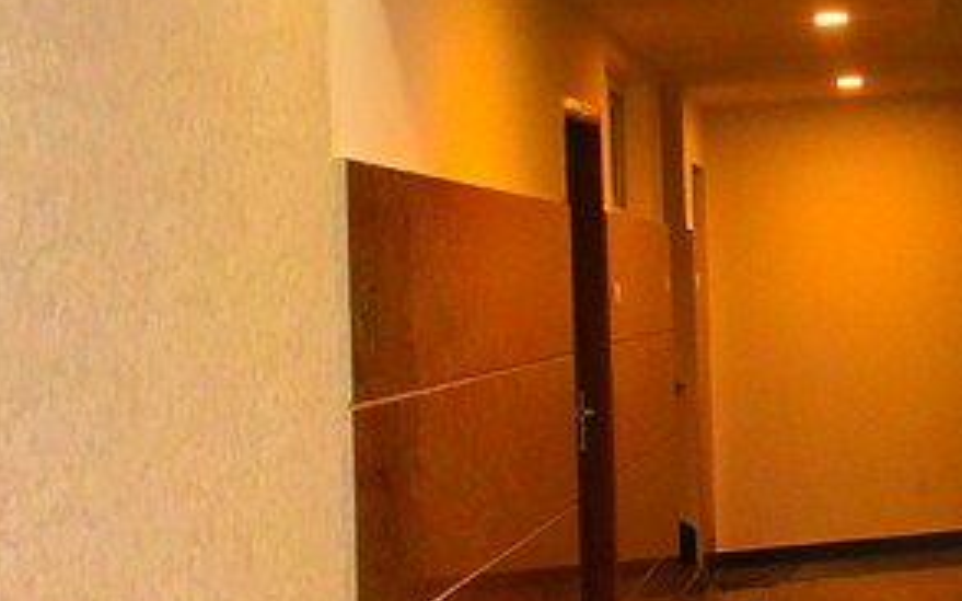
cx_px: 1720
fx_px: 2045
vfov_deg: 16.6
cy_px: 138
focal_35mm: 78
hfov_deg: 19.7
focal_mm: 14
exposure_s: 1/160
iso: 2500
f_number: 5
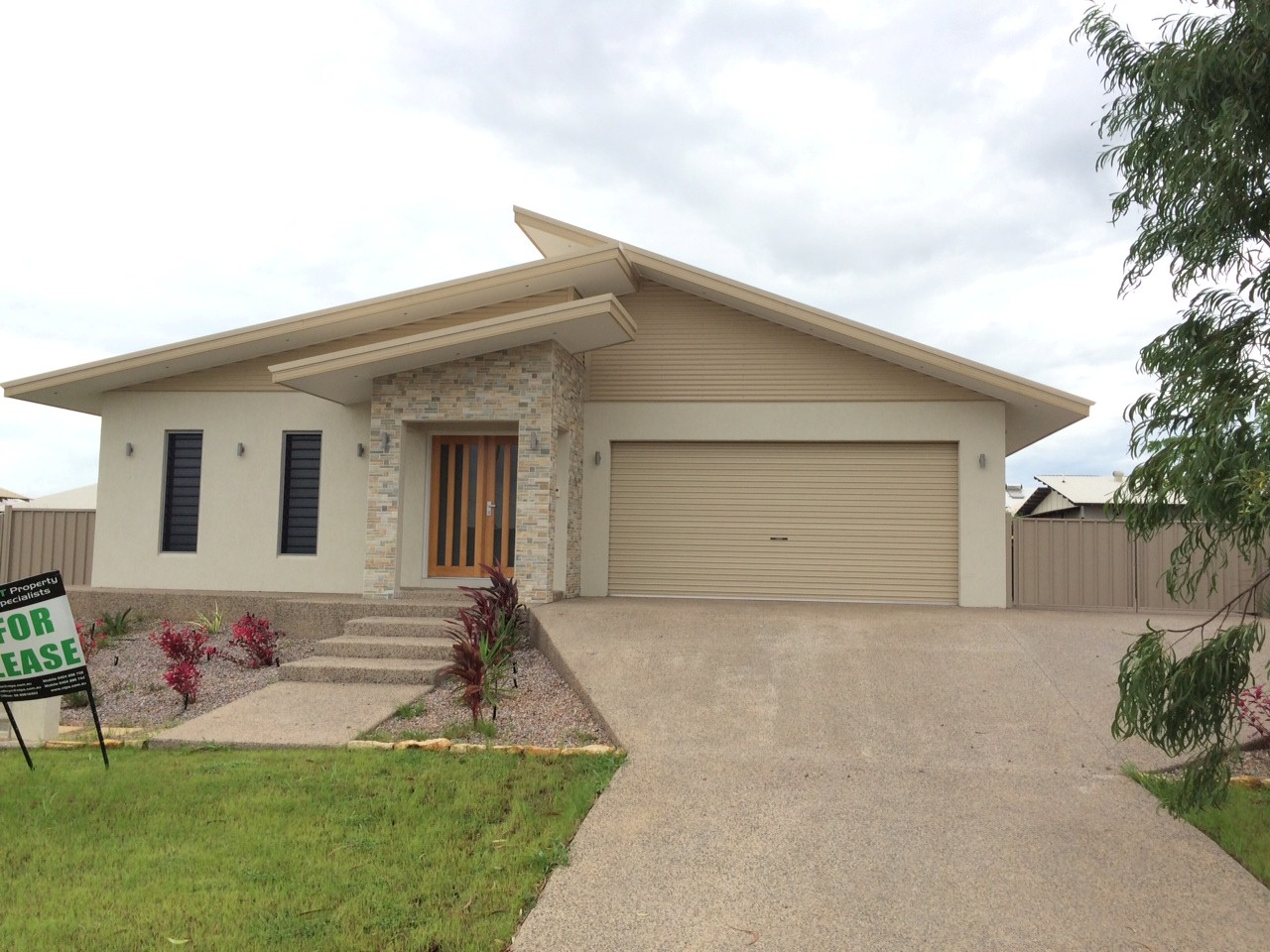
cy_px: 476
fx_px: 1101
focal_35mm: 30
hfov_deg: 60.0
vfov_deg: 46.8
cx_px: 635
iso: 32
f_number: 2.2
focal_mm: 4.12
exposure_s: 1/1053
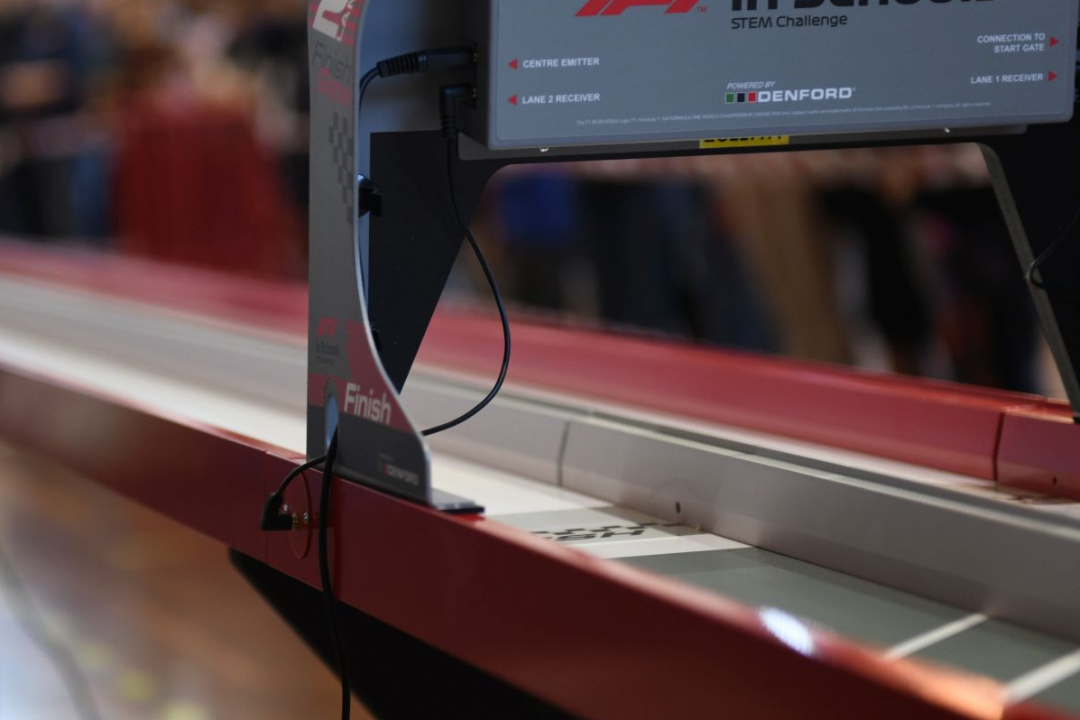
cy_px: 188
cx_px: 328
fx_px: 3510
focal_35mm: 117
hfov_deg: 17.4
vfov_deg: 11.7
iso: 800
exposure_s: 1/100
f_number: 2.8
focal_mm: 70
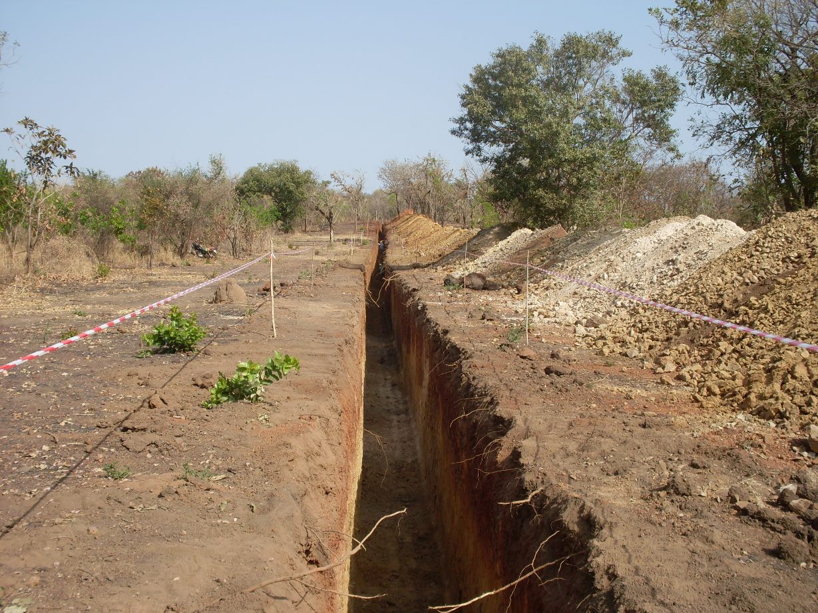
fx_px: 898
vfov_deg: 37.7
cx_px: 409
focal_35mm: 38
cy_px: 306
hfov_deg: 49.0
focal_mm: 6.3
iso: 80
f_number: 8.4
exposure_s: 1/180
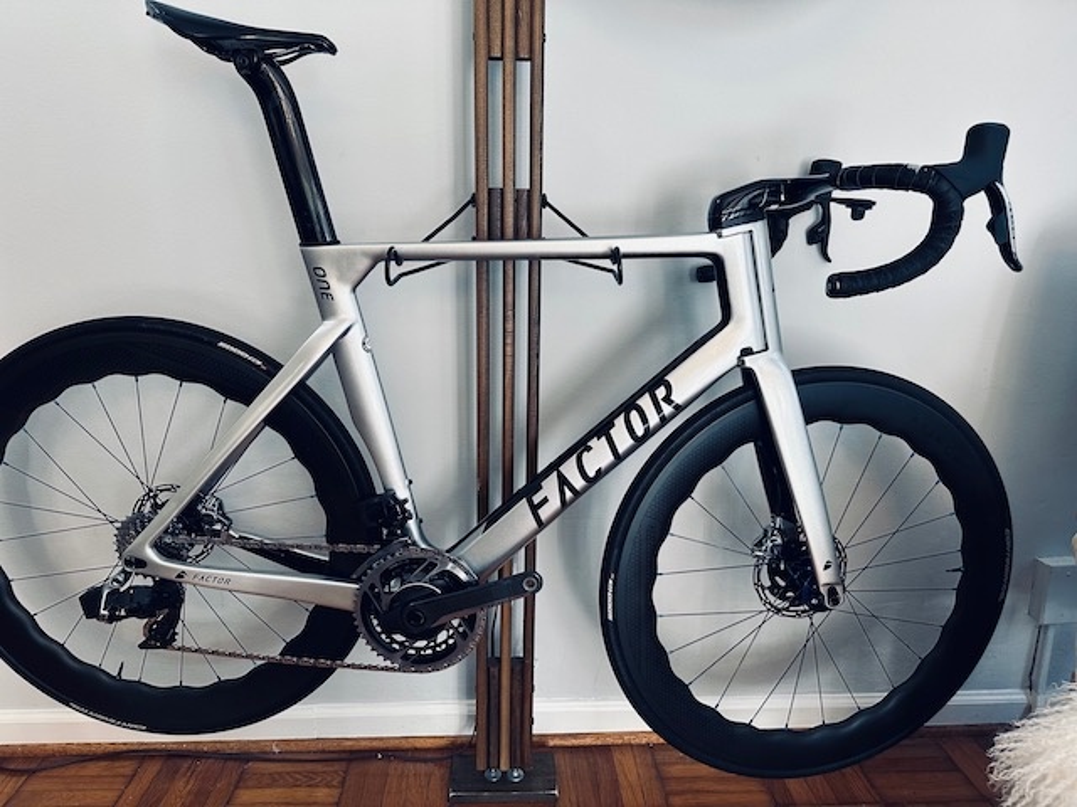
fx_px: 747
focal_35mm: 24
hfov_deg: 71.6
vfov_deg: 56.8
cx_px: 538
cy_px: 404
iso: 160
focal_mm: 6.86
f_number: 1.78
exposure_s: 1/60
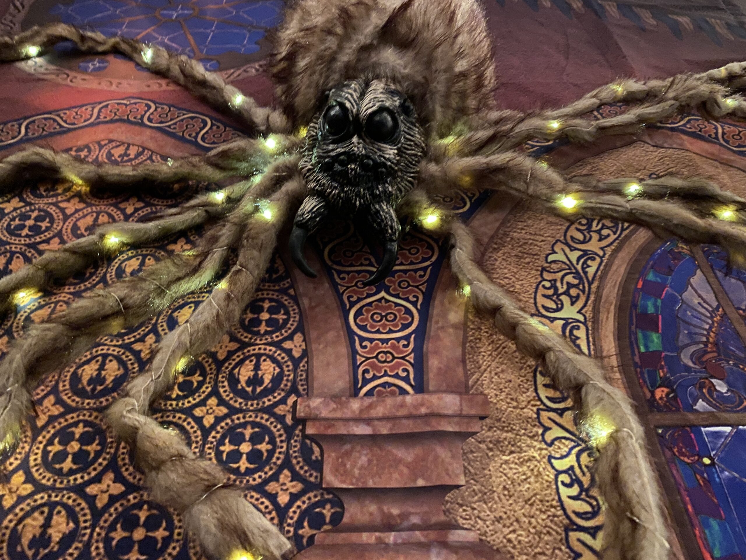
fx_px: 560
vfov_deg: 53.1
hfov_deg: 67.3
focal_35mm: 26
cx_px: 373
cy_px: 280
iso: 500
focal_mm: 4.25
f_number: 1.8
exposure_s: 1/12
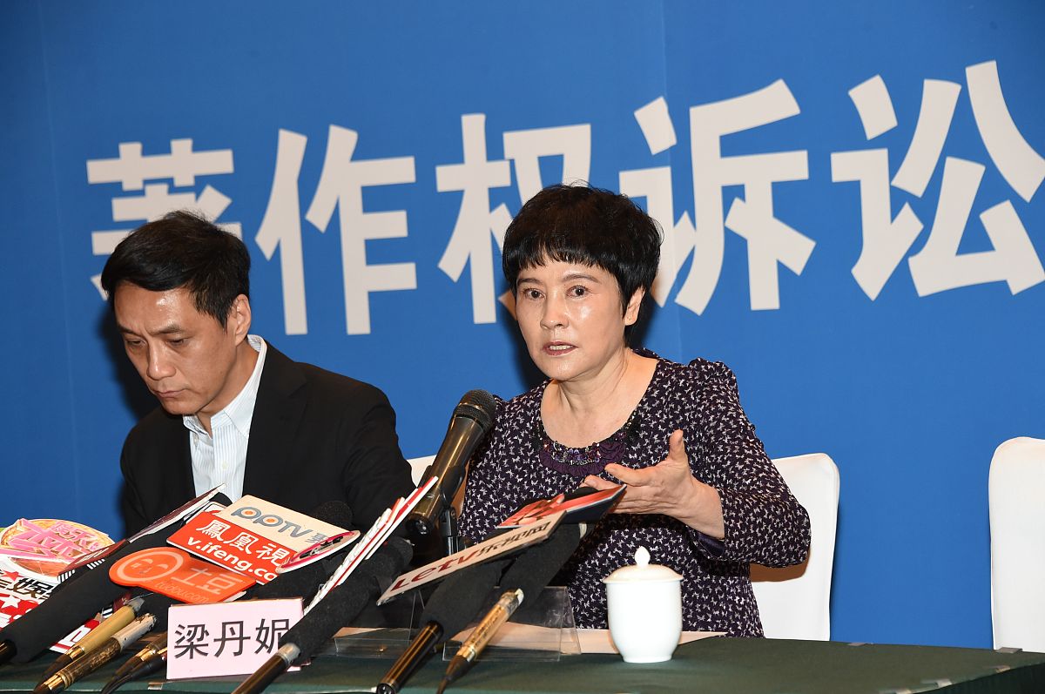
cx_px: 522
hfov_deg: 16.8
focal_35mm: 122
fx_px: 3537
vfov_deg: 11.2
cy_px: 347
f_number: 6.3
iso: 2500
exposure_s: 1/250
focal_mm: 122
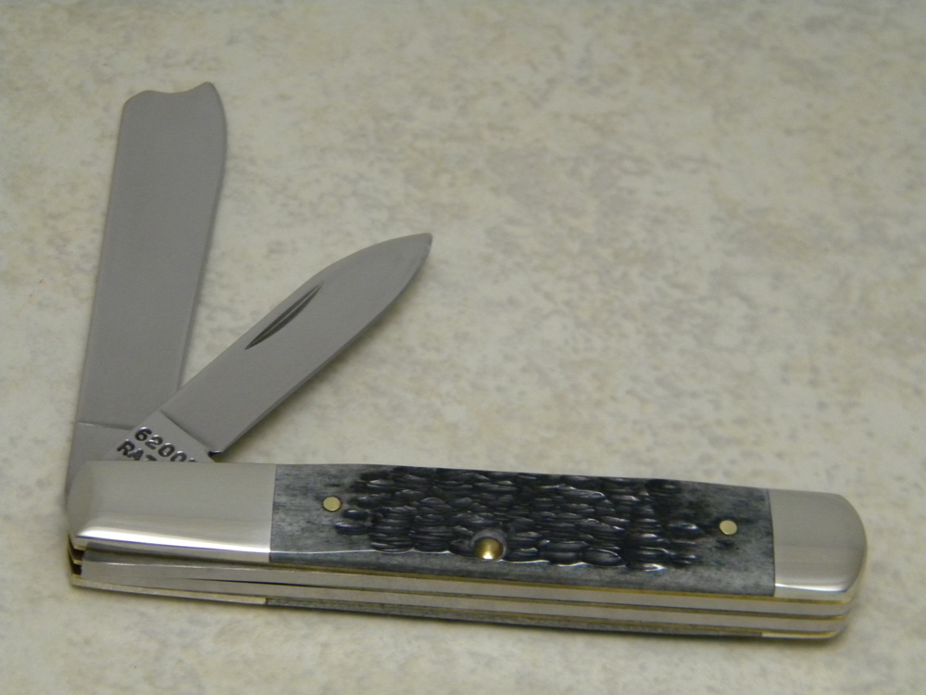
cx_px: 463
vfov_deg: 14.1
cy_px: 348
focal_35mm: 105
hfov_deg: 18.7
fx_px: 2809
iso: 400
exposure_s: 1/22.1
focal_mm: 19
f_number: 4.7
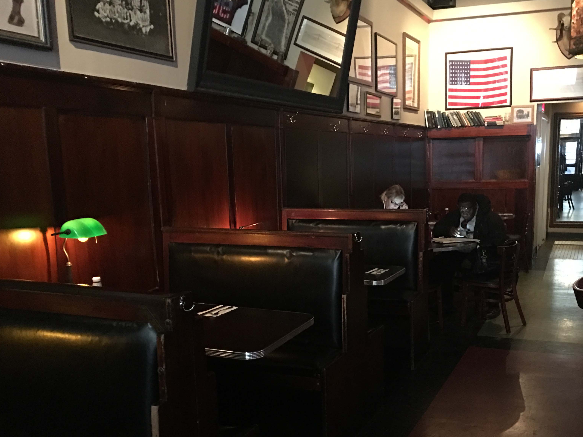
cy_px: 273
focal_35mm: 38
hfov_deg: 48.5
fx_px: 640
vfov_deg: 37.5
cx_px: 368
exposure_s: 1/4
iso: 200
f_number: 2.2
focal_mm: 4.15
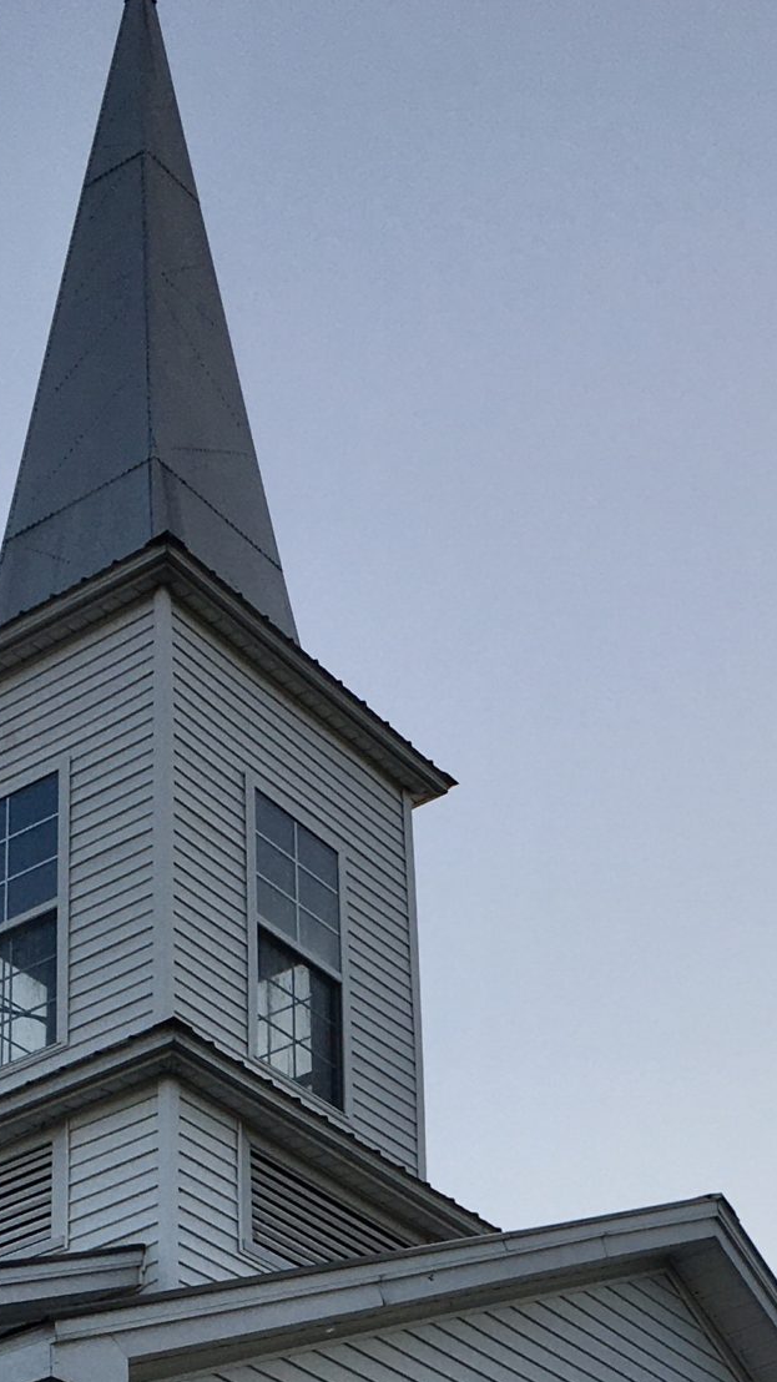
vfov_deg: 26.7
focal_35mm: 73
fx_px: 2675
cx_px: 520
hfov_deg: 16.5
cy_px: 1507
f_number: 2.2
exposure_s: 1/732
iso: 25
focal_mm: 4.15
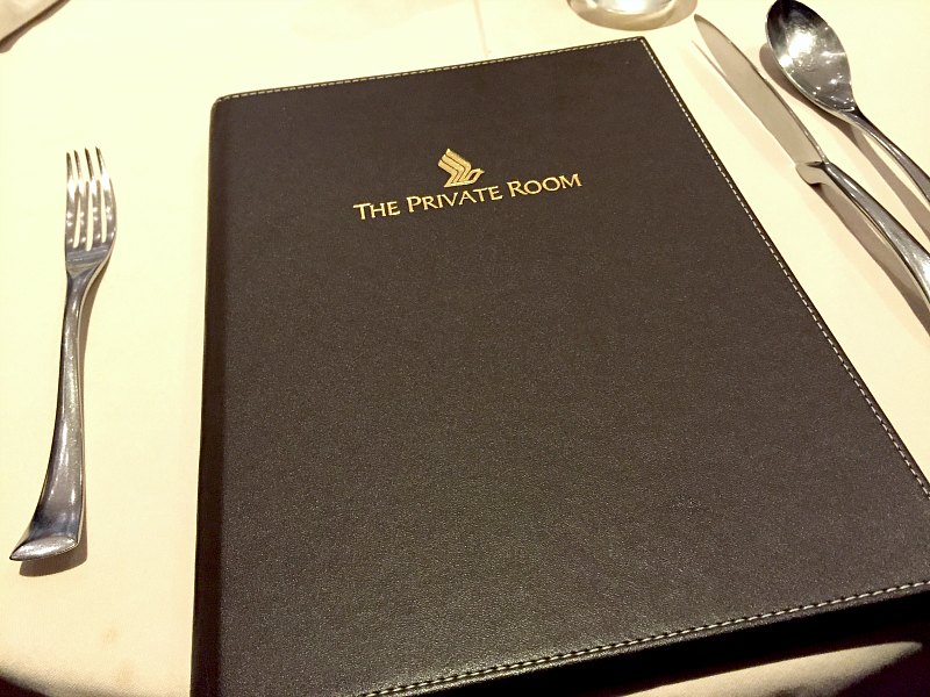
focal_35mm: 29
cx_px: 465
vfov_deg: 48.2
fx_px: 779
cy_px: 348
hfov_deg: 61.7
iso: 250
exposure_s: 1/24
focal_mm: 4.15
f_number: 2.2
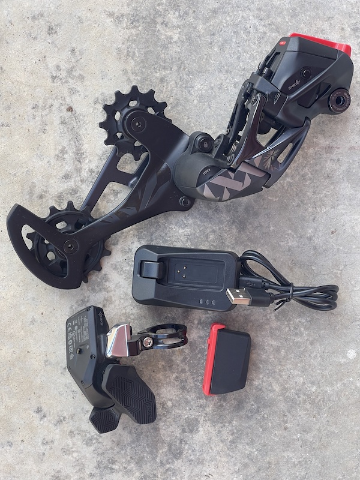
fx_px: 887
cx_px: 180
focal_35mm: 64
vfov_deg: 30.3
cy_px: 240
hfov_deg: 22.9
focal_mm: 7.5
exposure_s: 1/99
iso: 40
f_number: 2.2
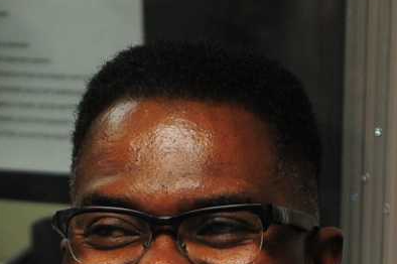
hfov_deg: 6.0
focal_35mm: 343
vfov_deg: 4.0
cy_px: 493
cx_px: 237
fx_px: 3779
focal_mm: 66
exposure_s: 1/200
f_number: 2.8
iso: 800
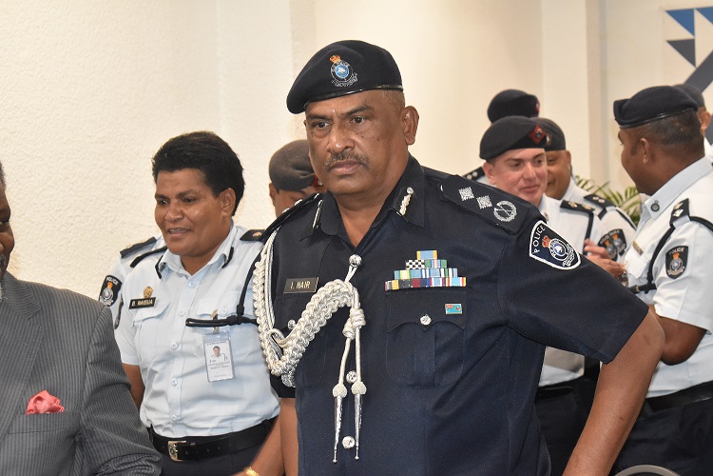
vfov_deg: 16.6
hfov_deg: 24.6
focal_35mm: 82
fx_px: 1634
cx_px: 356
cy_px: 238
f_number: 7.1
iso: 3200
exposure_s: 1/60
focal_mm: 55
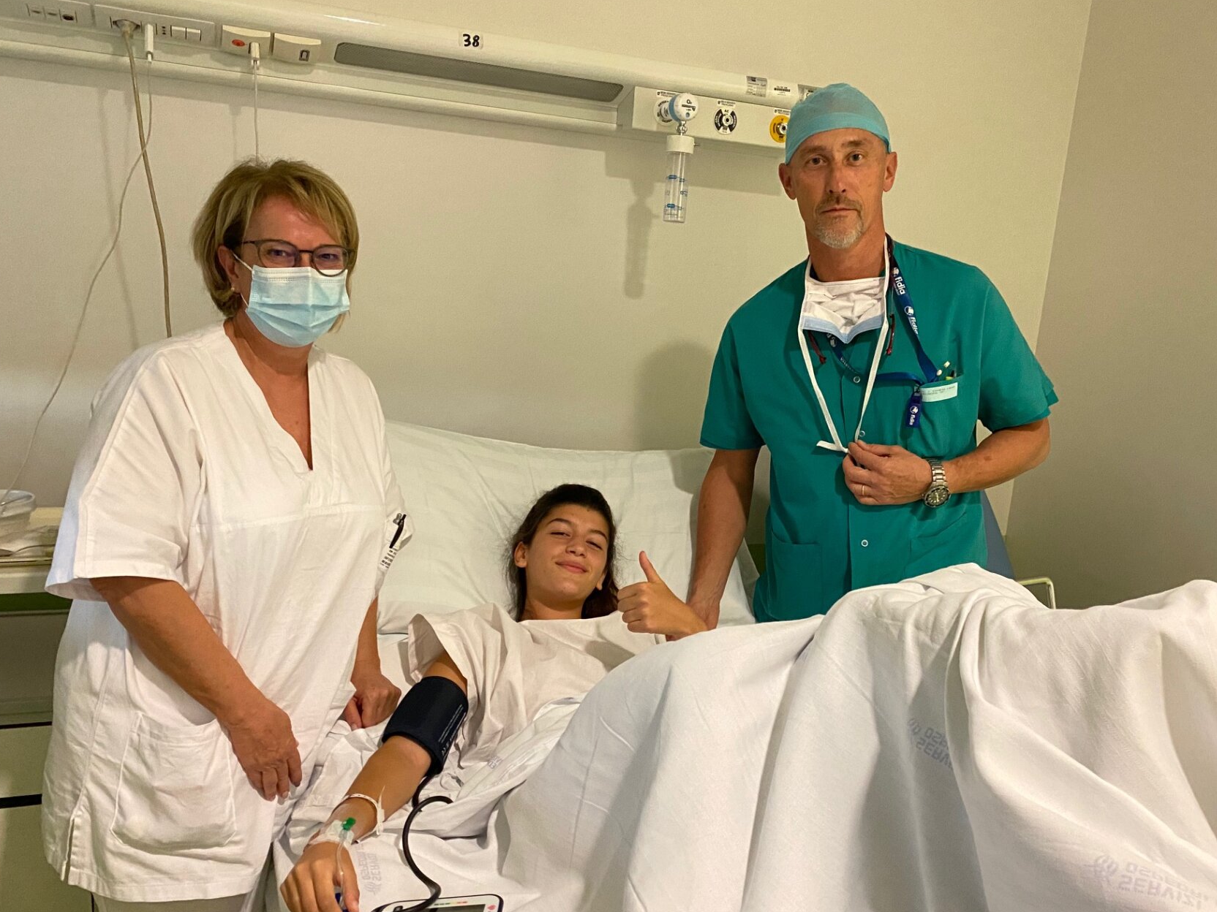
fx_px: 1055
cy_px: 517
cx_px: 668
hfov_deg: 59.8
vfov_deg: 46.7
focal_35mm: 30
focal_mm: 4.25
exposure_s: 1/50
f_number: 1.8
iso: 400
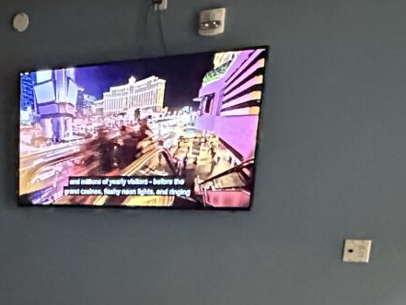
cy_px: 388
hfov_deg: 25.5
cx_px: -128
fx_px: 763
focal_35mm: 65
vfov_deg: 20.7
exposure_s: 1/30
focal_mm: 2.22
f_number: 2.2
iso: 1600
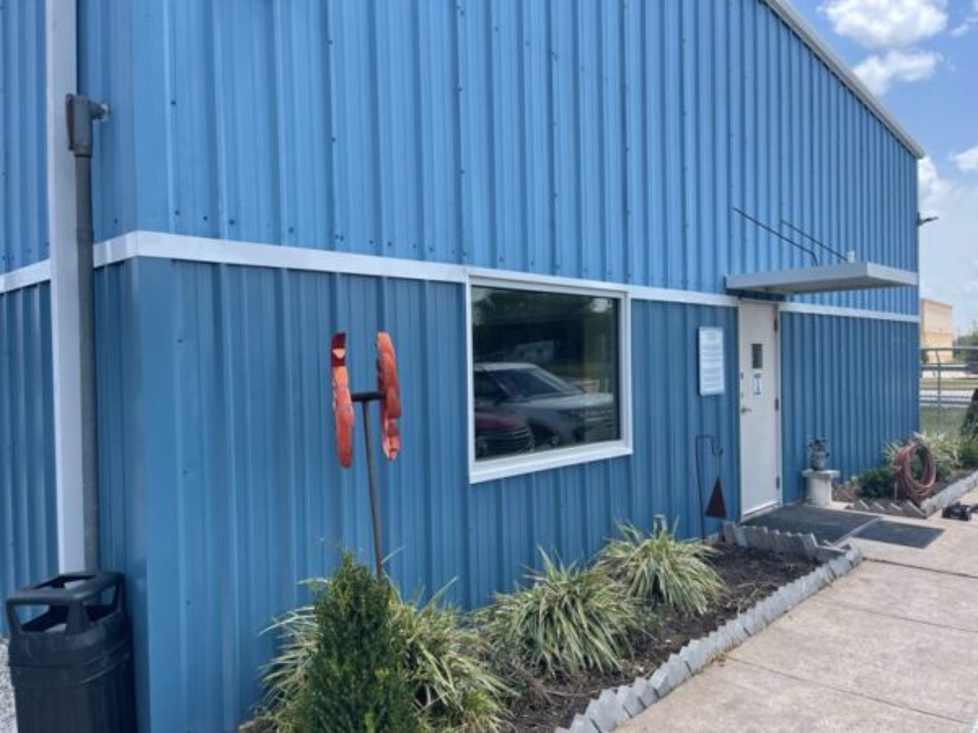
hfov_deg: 67.3
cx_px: 489
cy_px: 366
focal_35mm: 26
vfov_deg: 53.1
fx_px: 735
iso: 32
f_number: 1.6
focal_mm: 5.1
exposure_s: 1/1597
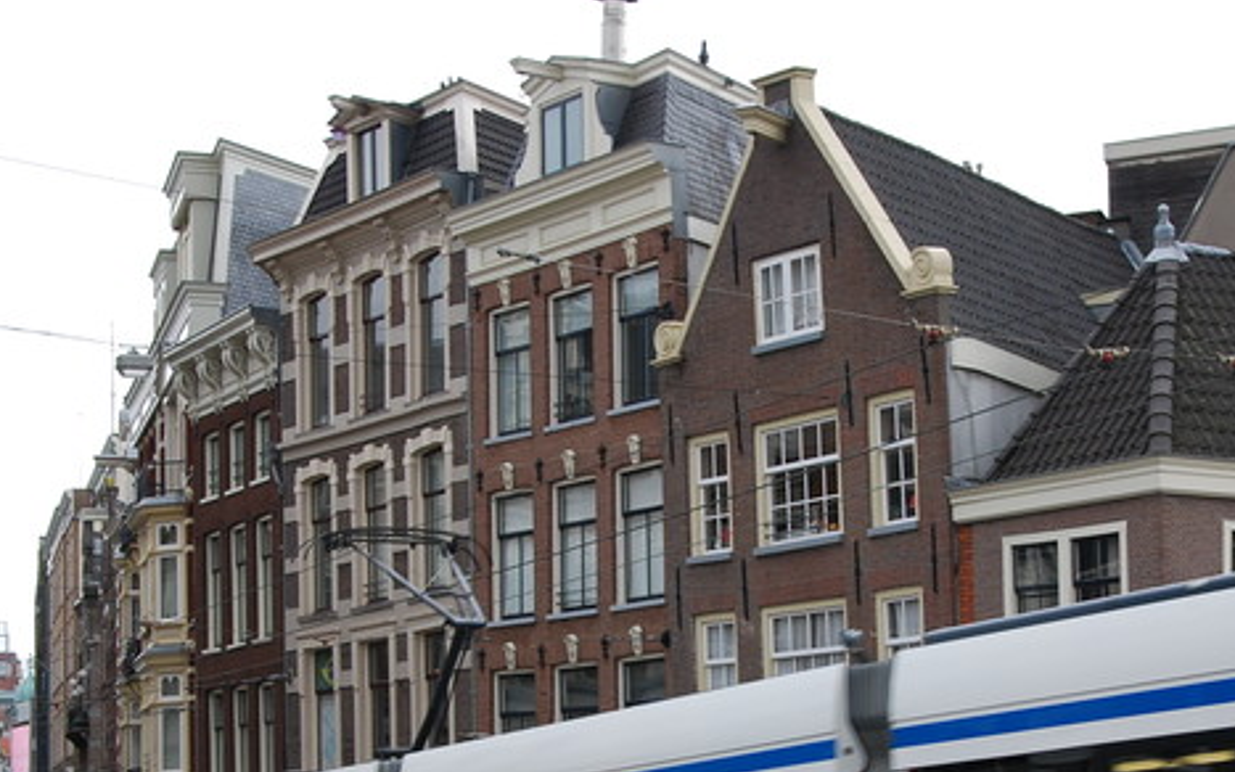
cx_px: 731
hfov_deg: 24.0
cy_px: 698
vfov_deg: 15.0
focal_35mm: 86
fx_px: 2895
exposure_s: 1/60
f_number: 5
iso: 200
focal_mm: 32
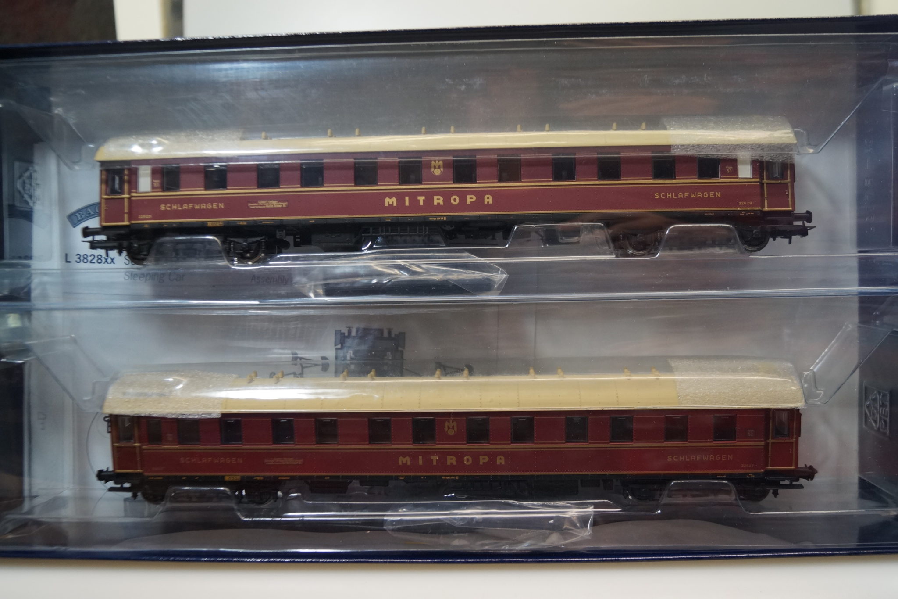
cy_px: 300
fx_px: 898
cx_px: 449
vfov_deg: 36.9
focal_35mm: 36
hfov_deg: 53.1
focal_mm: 24
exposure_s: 1/160
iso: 640
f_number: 4
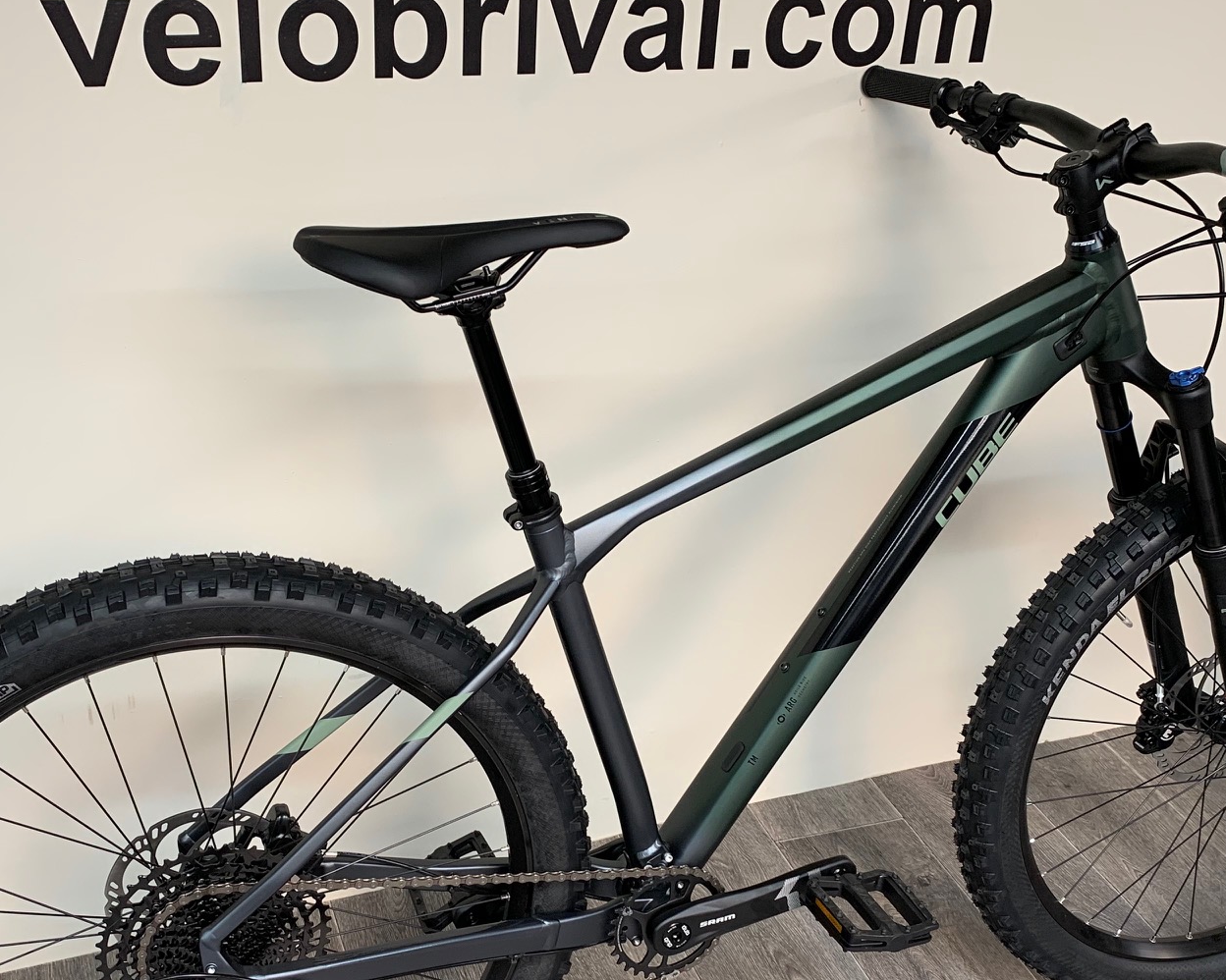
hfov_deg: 44.8
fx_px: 1487
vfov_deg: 36.2
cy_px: 623
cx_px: 581
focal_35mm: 41
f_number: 1.8
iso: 50
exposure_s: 1/50
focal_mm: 4.25
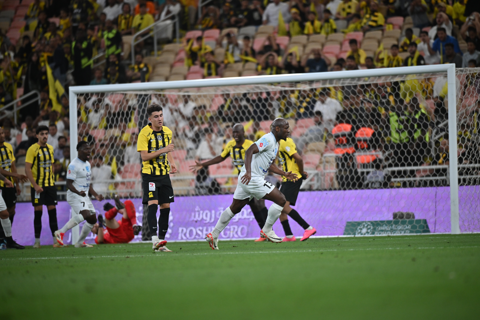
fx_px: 4000
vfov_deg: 4.6
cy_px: 160
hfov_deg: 6.9
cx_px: 240
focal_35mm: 300
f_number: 2.8
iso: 1250
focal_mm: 300
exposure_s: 1/2000
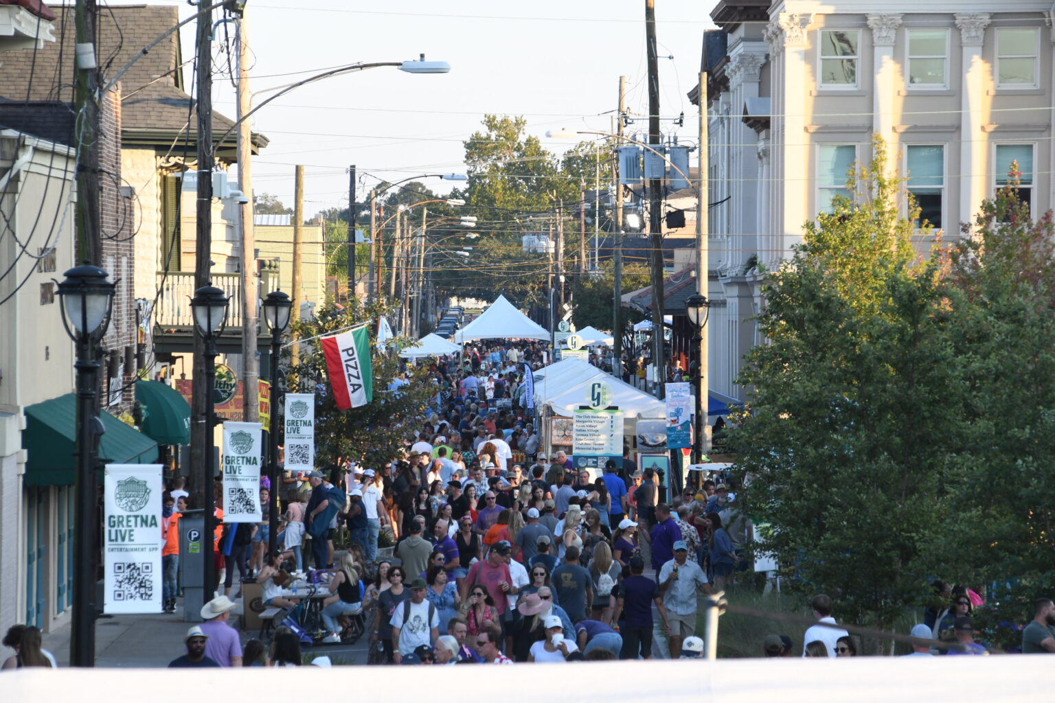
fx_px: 5714
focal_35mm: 195
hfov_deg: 10.5
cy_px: 352
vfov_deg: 7.0
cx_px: 528
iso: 500
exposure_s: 1/100
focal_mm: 130
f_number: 10
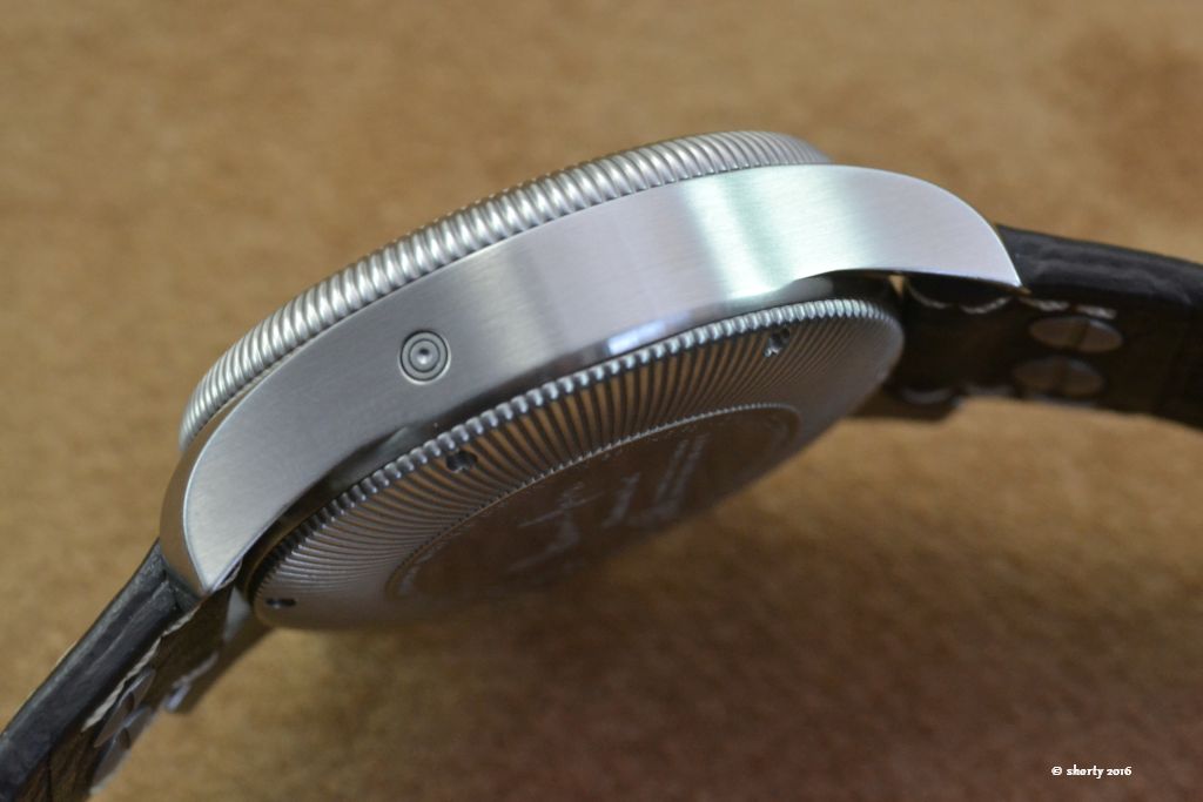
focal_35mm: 135
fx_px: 4512
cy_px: 401
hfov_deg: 15.2
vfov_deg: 10.2
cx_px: 602
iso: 1600
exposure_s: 1/100
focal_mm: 90
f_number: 16
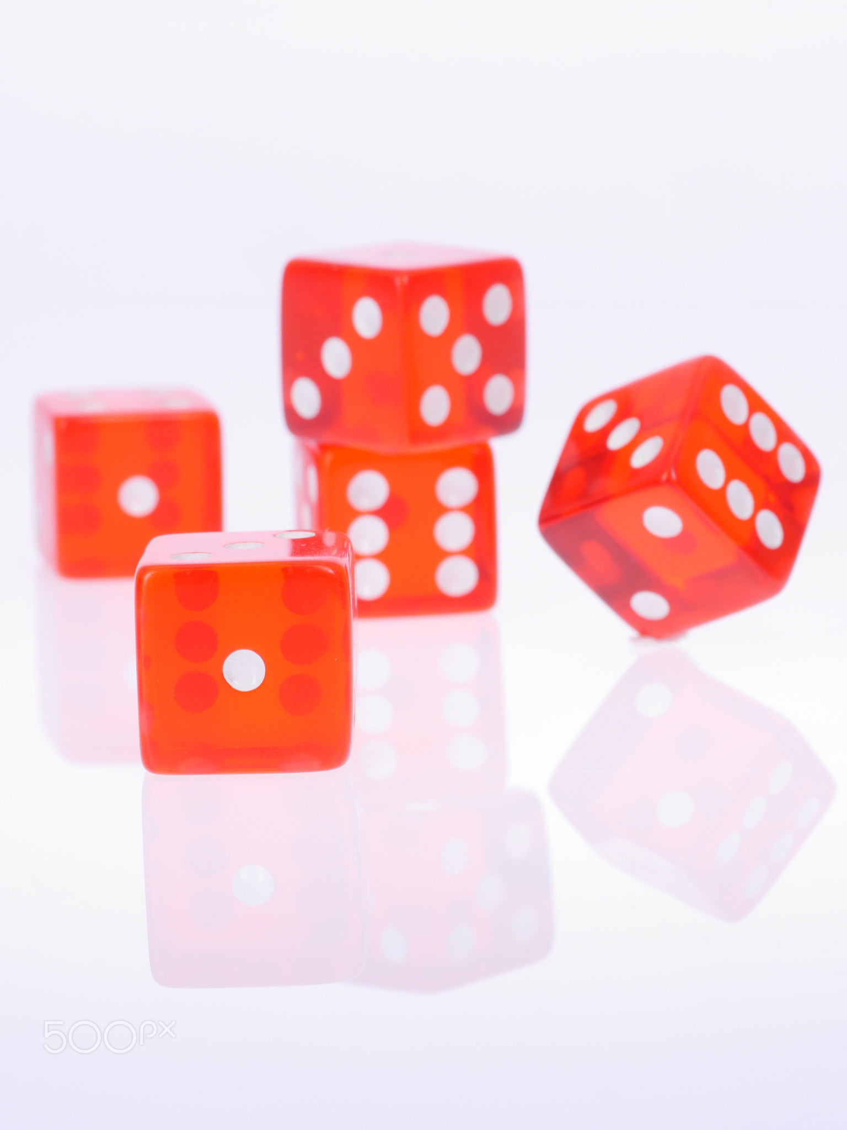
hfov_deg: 12.3
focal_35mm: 120
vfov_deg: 16.4
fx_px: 3915
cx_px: 424
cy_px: 565
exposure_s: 1/125
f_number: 11
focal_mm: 60
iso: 320
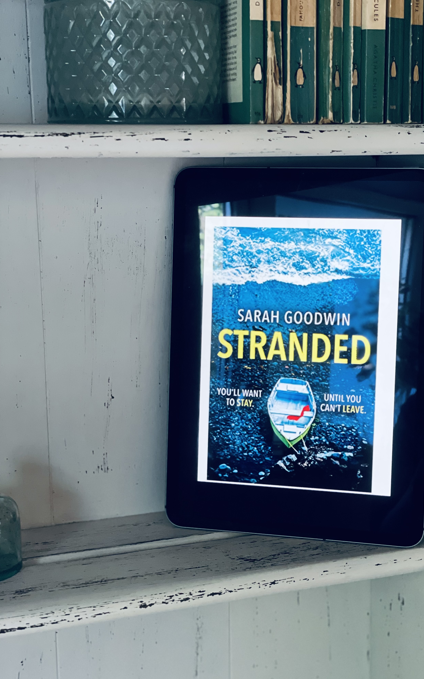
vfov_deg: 36.3
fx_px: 1036
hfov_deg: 23.1
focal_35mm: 56
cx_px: 257
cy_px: 342
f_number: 2
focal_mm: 6
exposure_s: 1/40
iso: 320
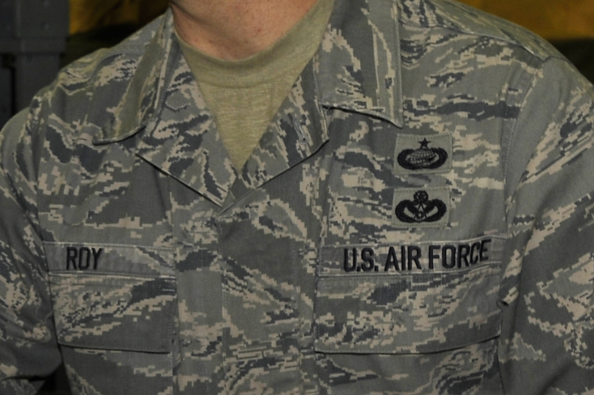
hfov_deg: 13.9
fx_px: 2299
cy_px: 203
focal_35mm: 140
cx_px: -252
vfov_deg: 9.8
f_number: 5
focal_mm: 31
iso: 200
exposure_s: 1/100
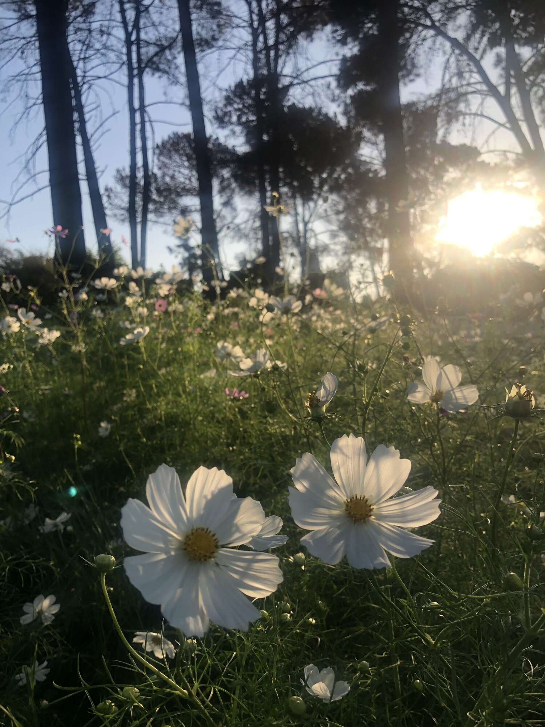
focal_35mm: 28
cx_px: 272
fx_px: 588
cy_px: 364
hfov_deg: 49.7
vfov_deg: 63.4
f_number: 1.8
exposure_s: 1/1043
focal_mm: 3.99
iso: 20
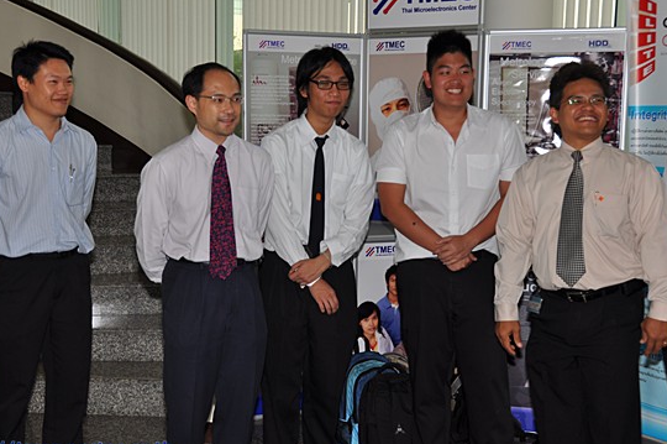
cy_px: 213
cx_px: 319
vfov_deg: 22.6
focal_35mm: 60
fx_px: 1111
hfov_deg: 33.4
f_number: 5.6
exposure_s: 1/60
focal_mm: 36
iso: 200
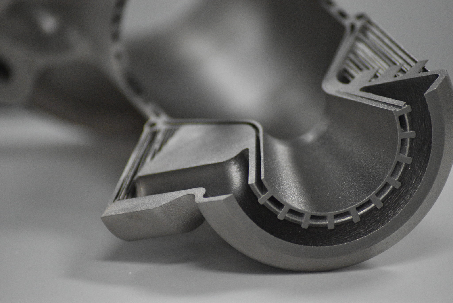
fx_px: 3493
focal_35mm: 278
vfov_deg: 5.0
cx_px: 226
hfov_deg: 7.4
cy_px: 152
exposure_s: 1/500
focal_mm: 185
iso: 4500
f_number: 4.5
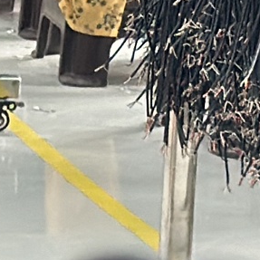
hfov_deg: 3.9
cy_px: -55
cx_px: -21
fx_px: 3798
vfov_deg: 3.9
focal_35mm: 447
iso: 200
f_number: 1.78
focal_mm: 6.86
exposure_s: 1/100
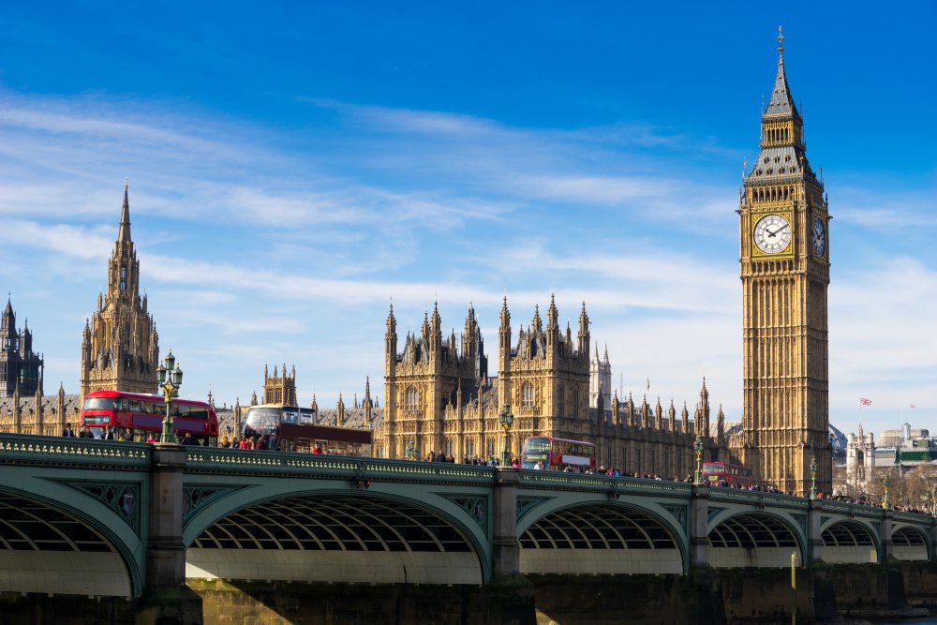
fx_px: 1822
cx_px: 468
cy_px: 312
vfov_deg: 19.5
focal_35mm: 70
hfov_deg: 28.8
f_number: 8
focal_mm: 70
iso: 100
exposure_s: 1/400
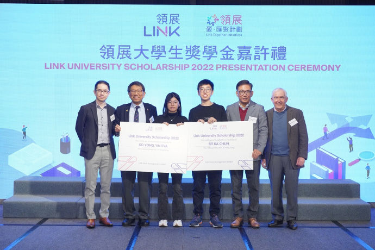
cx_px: 188
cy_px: 125
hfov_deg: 42.7
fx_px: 479
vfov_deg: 29.2
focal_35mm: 46
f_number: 6.3
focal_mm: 46
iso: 2500
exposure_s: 1/250
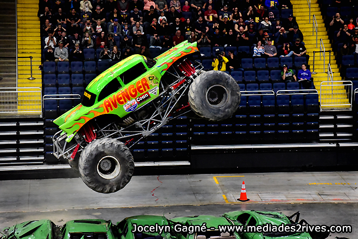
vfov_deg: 9.8
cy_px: 120
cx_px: 179
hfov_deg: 14.6
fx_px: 1393
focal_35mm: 140
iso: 6400
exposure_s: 1/1250
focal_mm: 140
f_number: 4.8
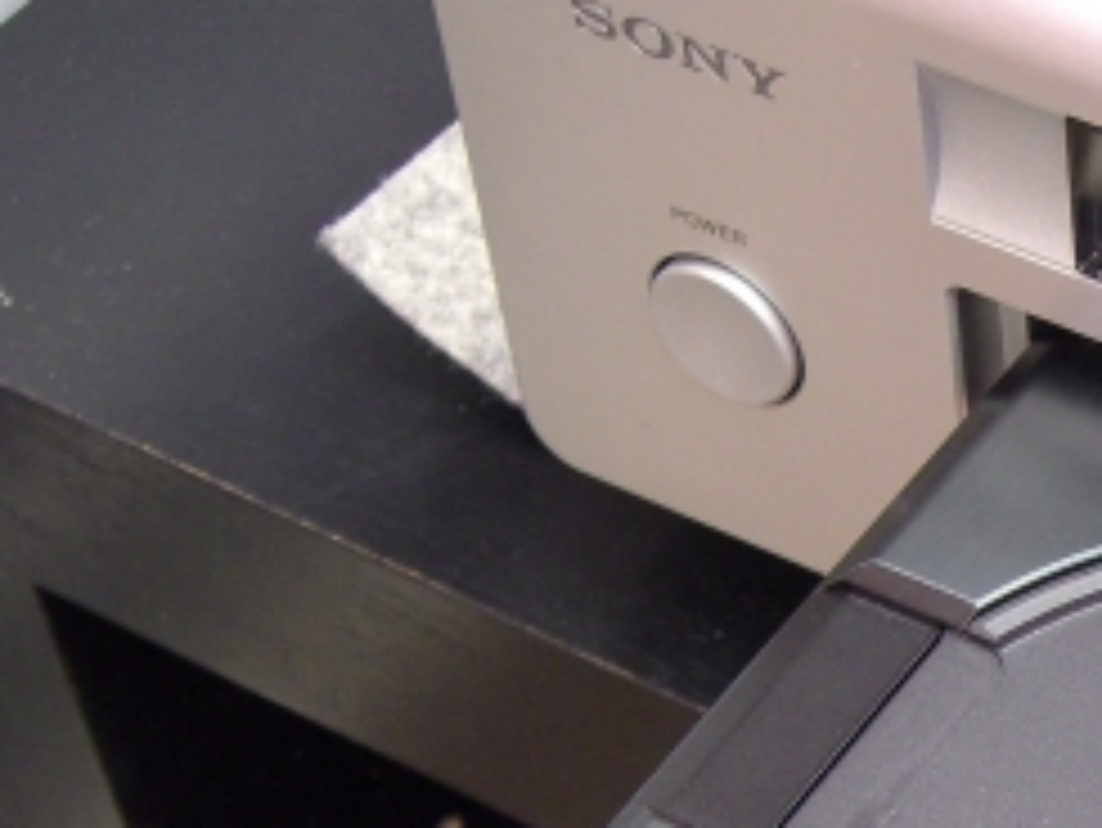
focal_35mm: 120
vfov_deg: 12.1
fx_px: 3822
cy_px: 1026
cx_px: 1300
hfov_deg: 15.8
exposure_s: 1/10
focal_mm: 9.5
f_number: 3.1
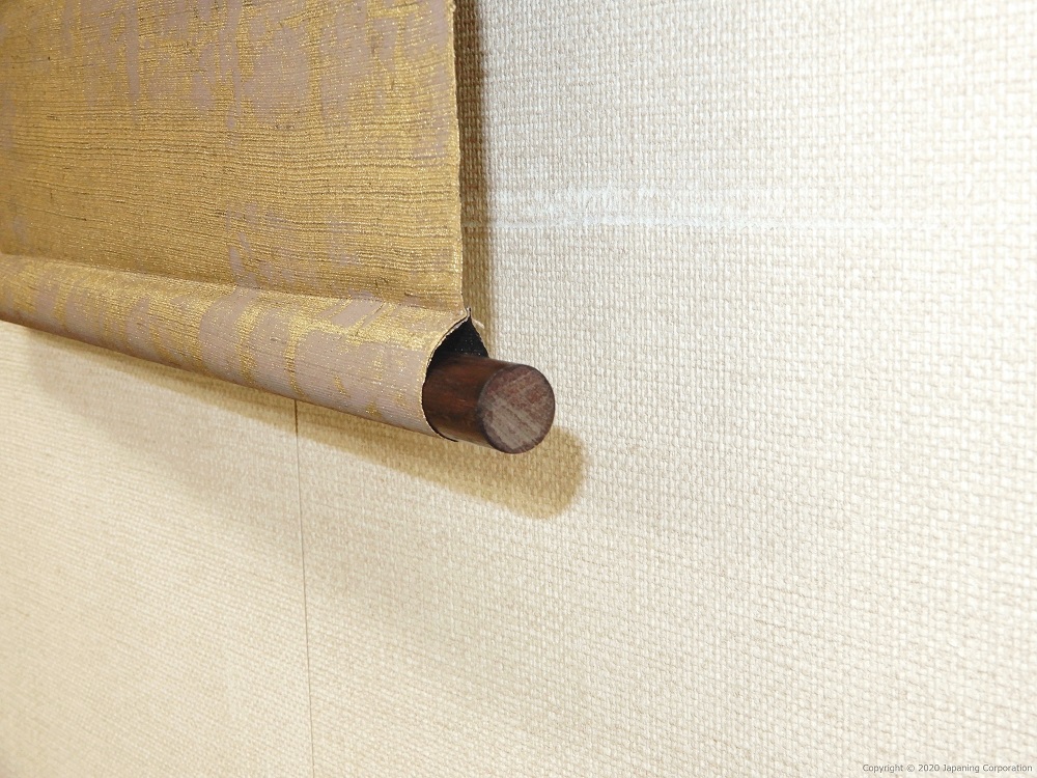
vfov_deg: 29.1
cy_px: 389
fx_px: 1498
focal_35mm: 50
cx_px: 518
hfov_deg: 38.2
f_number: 4
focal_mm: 8.9
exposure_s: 1/30
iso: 200
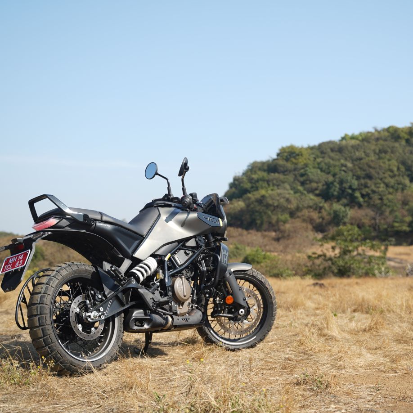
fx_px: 769
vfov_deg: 30.0
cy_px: 208
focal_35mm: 57
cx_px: 236
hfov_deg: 30.0
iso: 80
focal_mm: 44
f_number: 3.2
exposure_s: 1/400
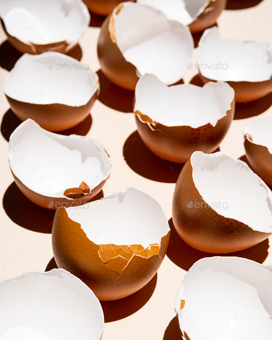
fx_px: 856
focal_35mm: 85
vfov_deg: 22.5
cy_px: 202
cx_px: 136
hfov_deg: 18.1
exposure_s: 1/1000
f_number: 10
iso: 200
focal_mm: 50
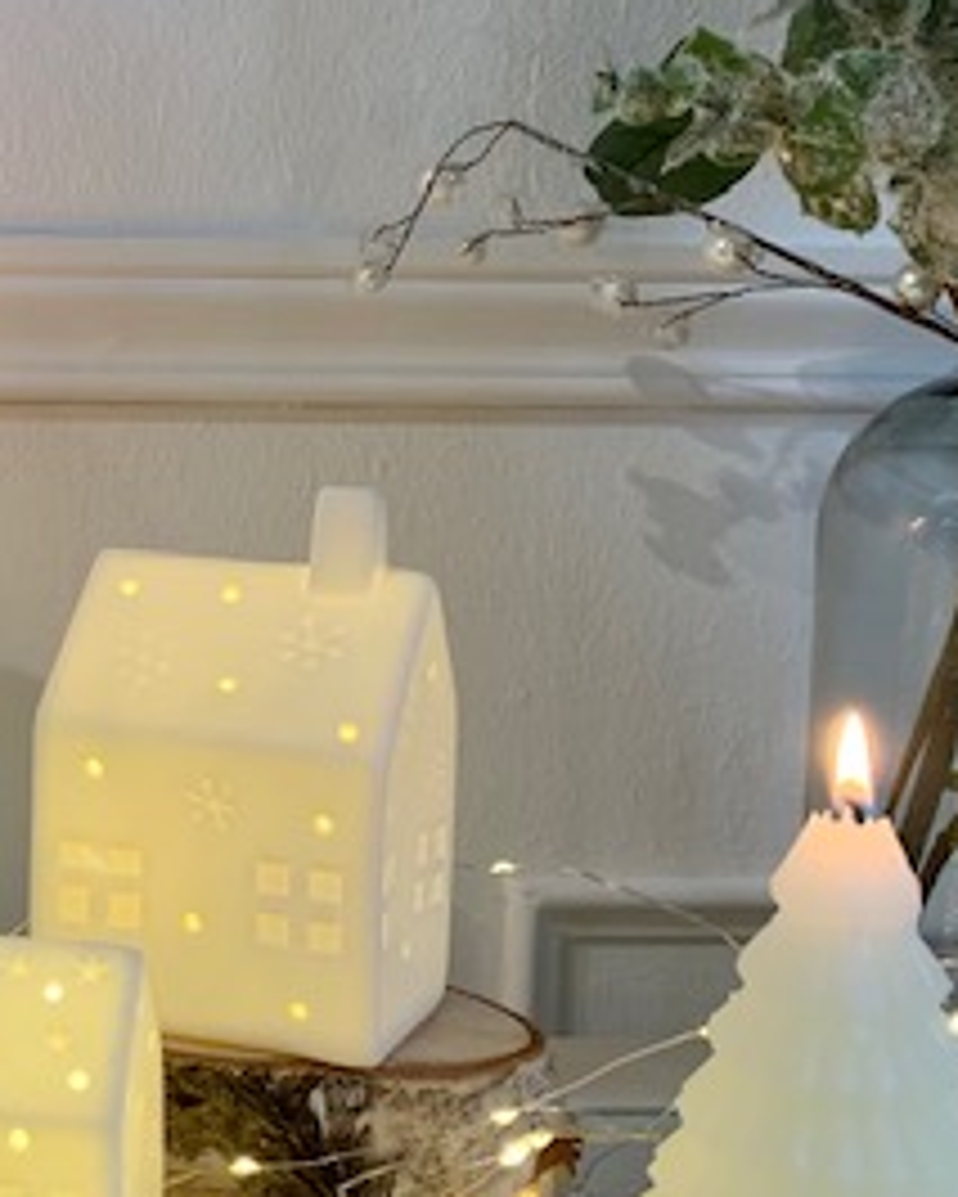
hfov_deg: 23.4
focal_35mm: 61
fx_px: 2161
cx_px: -108
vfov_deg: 30.9
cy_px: 554
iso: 100
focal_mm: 4.25
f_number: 1.8
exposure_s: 1/67
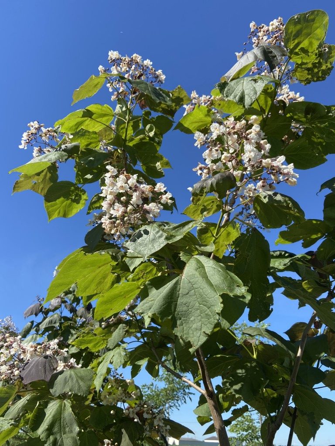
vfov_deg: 67.3
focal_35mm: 26
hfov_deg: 53.1
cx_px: 168
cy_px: 223
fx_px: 335
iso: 32
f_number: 1.8
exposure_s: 1/1754
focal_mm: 4.25
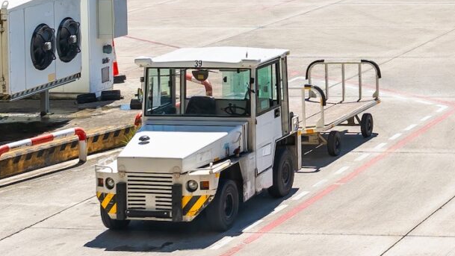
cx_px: 657
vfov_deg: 7.7
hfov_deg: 13.3
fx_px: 1859
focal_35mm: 154
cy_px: -182
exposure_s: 1/320
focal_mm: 35
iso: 100
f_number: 6.3
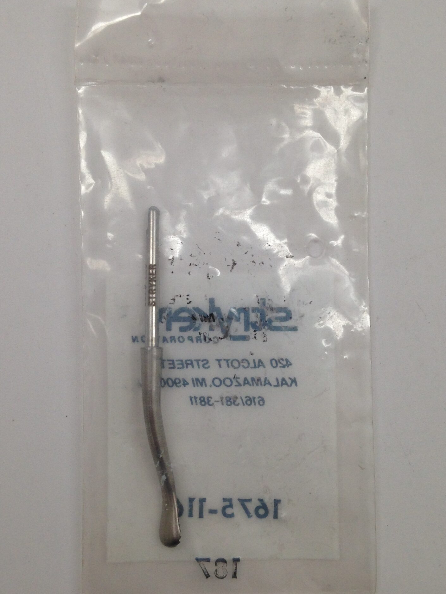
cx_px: 228
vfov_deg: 42.1
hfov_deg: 32.2
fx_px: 773
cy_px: 310
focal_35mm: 45
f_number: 2.4
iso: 64
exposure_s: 1/120
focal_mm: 4.12
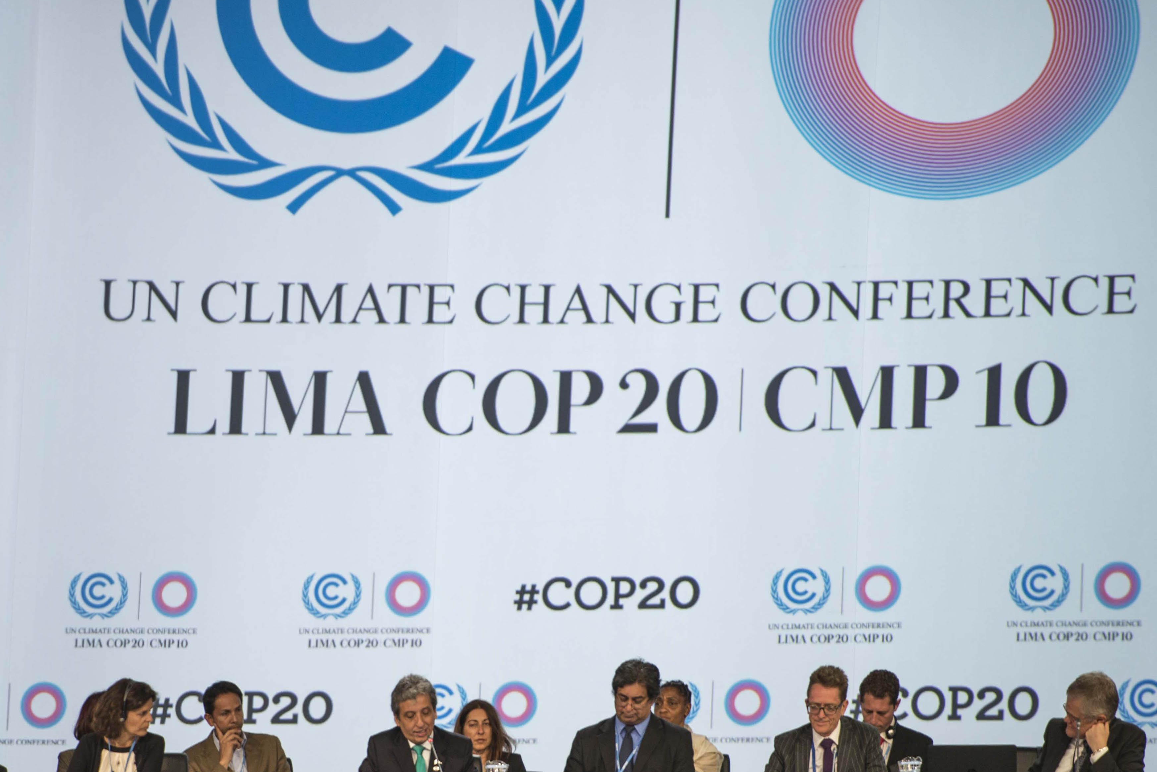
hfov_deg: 6.0
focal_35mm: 344
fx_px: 11059
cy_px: 652
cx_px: 437
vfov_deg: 4.0
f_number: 2.8
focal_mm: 200
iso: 200
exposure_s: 1/100
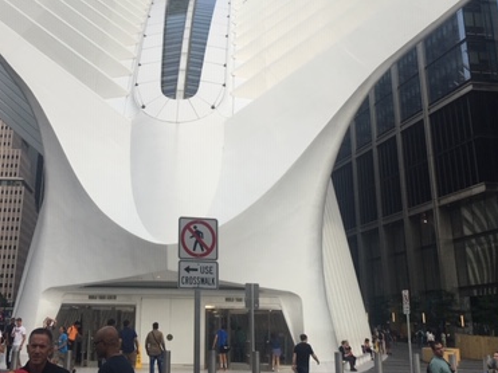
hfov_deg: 38.0
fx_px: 719
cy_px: 63
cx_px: 185
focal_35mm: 50
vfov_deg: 28.3
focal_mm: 4.15
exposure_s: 1/845
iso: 25
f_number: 2.2
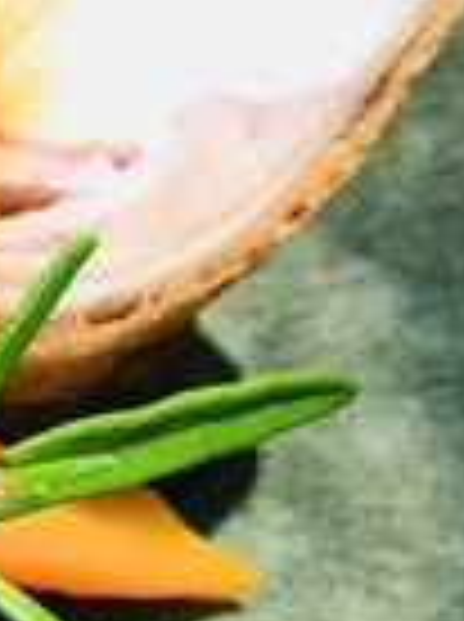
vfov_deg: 16.7
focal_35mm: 118
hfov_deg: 11.7
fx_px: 2115
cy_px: 176
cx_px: -347
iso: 100
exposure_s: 1/17
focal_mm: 3.99
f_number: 1.8
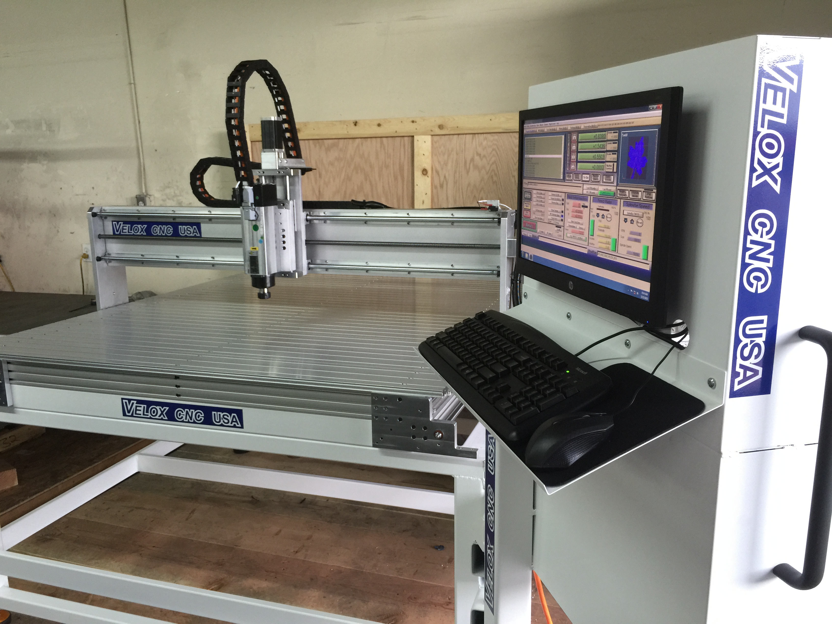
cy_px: 312
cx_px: 416
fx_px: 697
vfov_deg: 48.2
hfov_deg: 61.7
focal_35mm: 29
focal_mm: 4.15
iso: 64
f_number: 2.2
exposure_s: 1/15
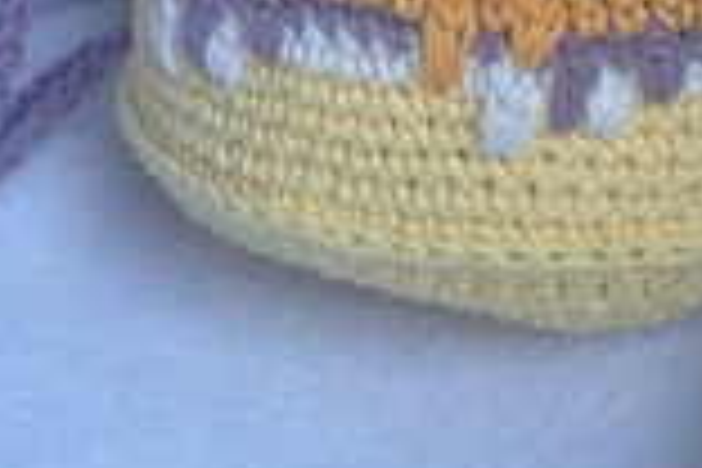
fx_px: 2145
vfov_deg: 11.9
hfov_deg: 18.5
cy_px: -248
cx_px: 515
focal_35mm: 110
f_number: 2.4
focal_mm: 4.12
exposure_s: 1/20
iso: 50
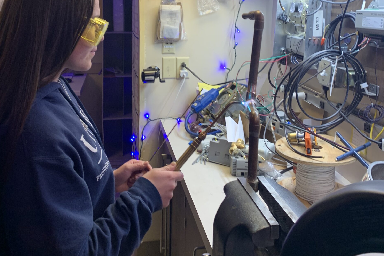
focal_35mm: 37
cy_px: 47
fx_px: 395
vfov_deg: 34.7
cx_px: 188
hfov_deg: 51.9
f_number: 1.8
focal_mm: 4.25
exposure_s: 1/120
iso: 64
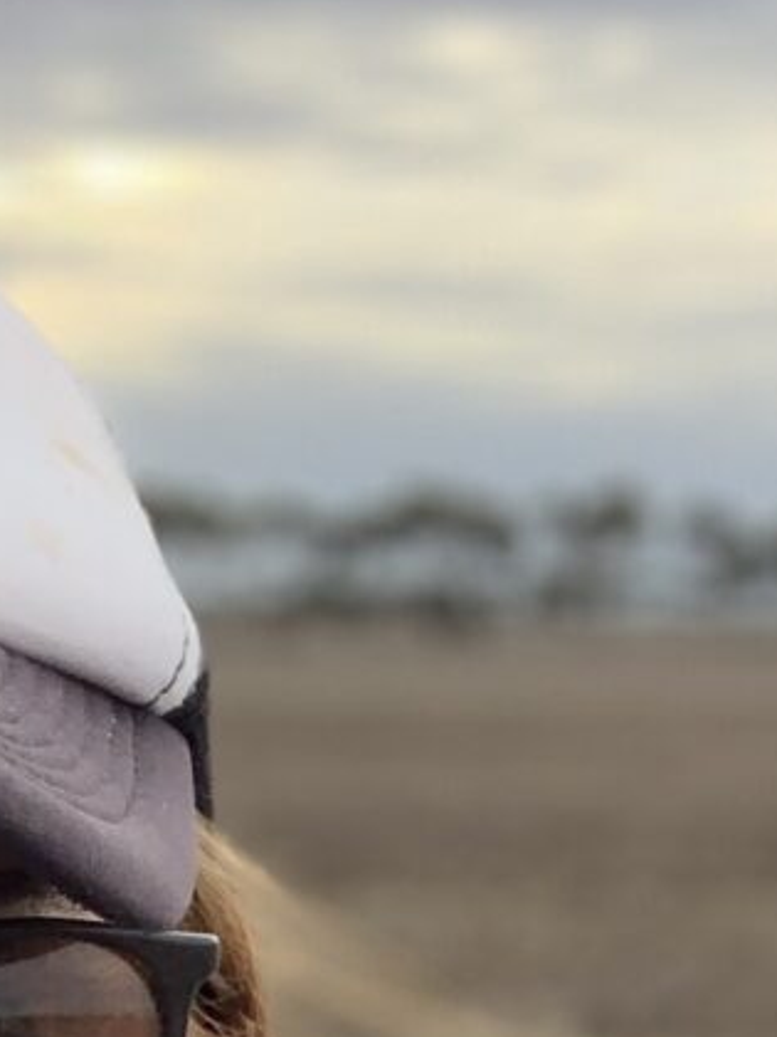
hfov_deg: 12.5
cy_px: 1743
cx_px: -15
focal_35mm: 117
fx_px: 3502
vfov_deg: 15.1
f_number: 2.2
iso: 16
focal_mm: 2.87
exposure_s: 1/151
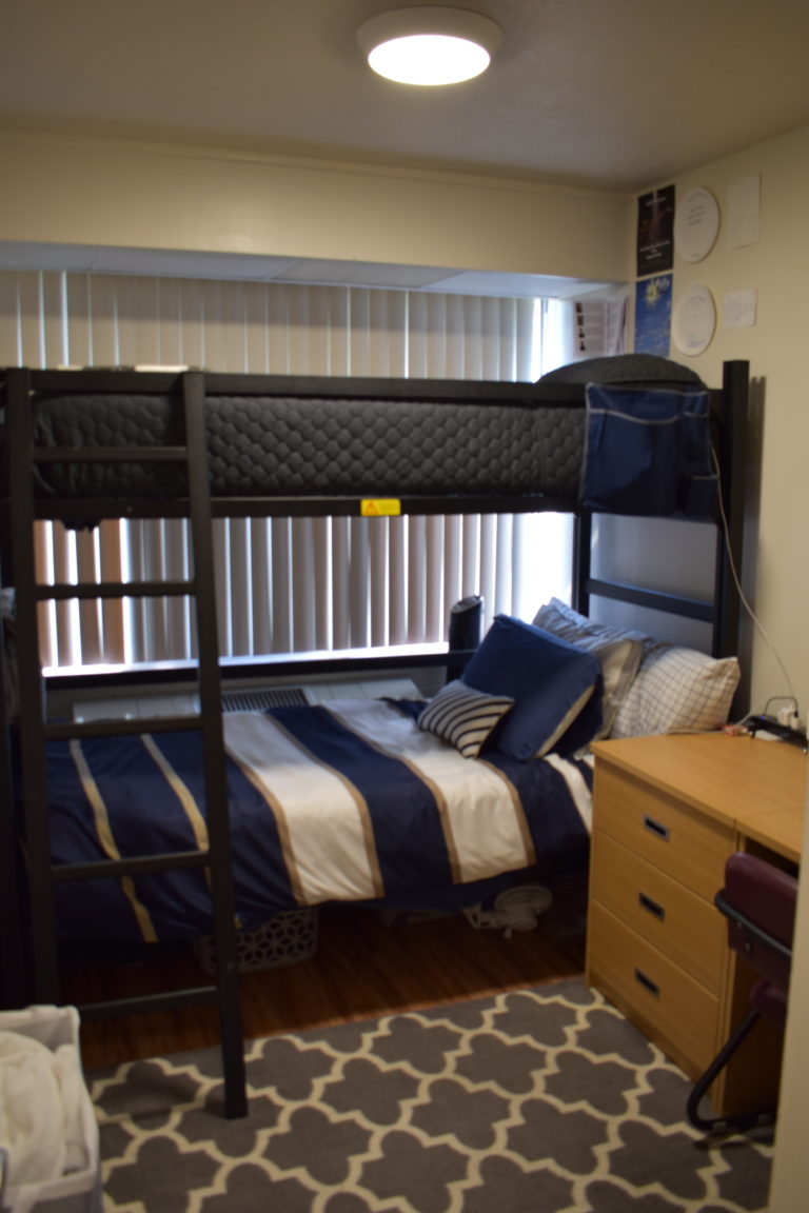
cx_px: 404
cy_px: 606
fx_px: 1011
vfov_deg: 61.9
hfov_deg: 43.6
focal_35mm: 30
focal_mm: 20
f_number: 4.5
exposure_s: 1/20
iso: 250
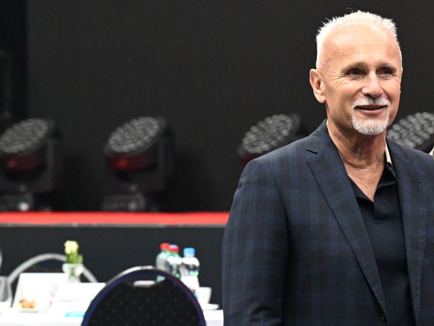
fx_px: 3673
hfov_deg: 6.8
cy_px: 268
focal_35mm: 293
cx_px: 365
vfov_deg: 5.1
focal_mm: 104
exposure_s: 1/640
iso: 4000
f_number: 4.5
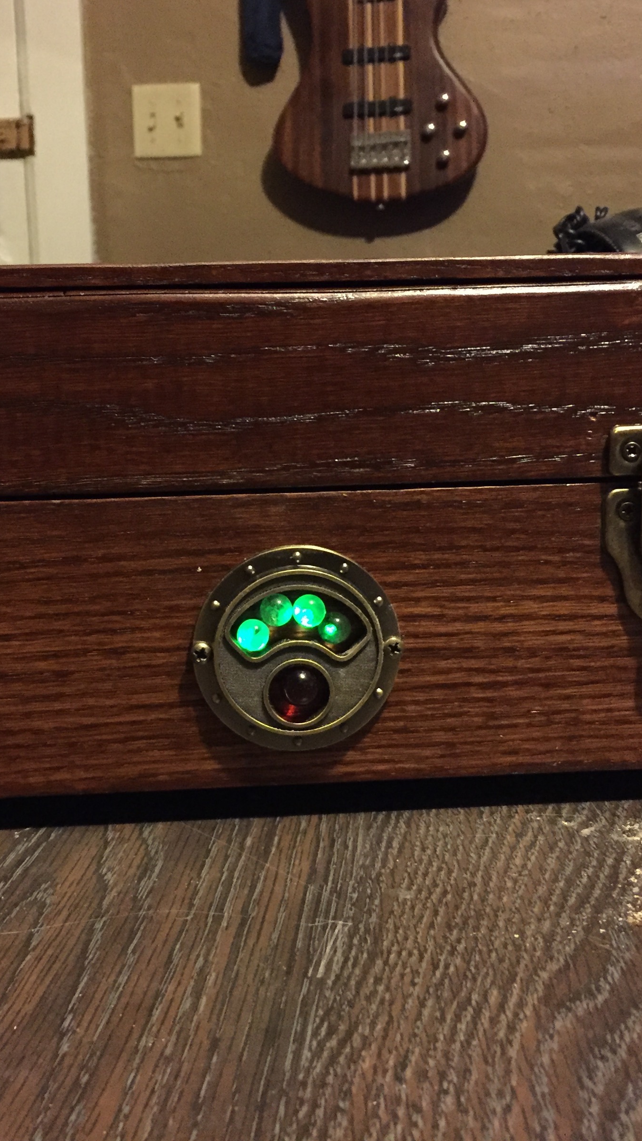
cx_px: 270
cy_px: 559
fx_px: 1301
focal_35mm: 43
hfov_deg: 27.7
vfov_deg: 47.4
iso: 640
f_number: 2.2
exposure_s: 1/15
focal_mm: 4.15
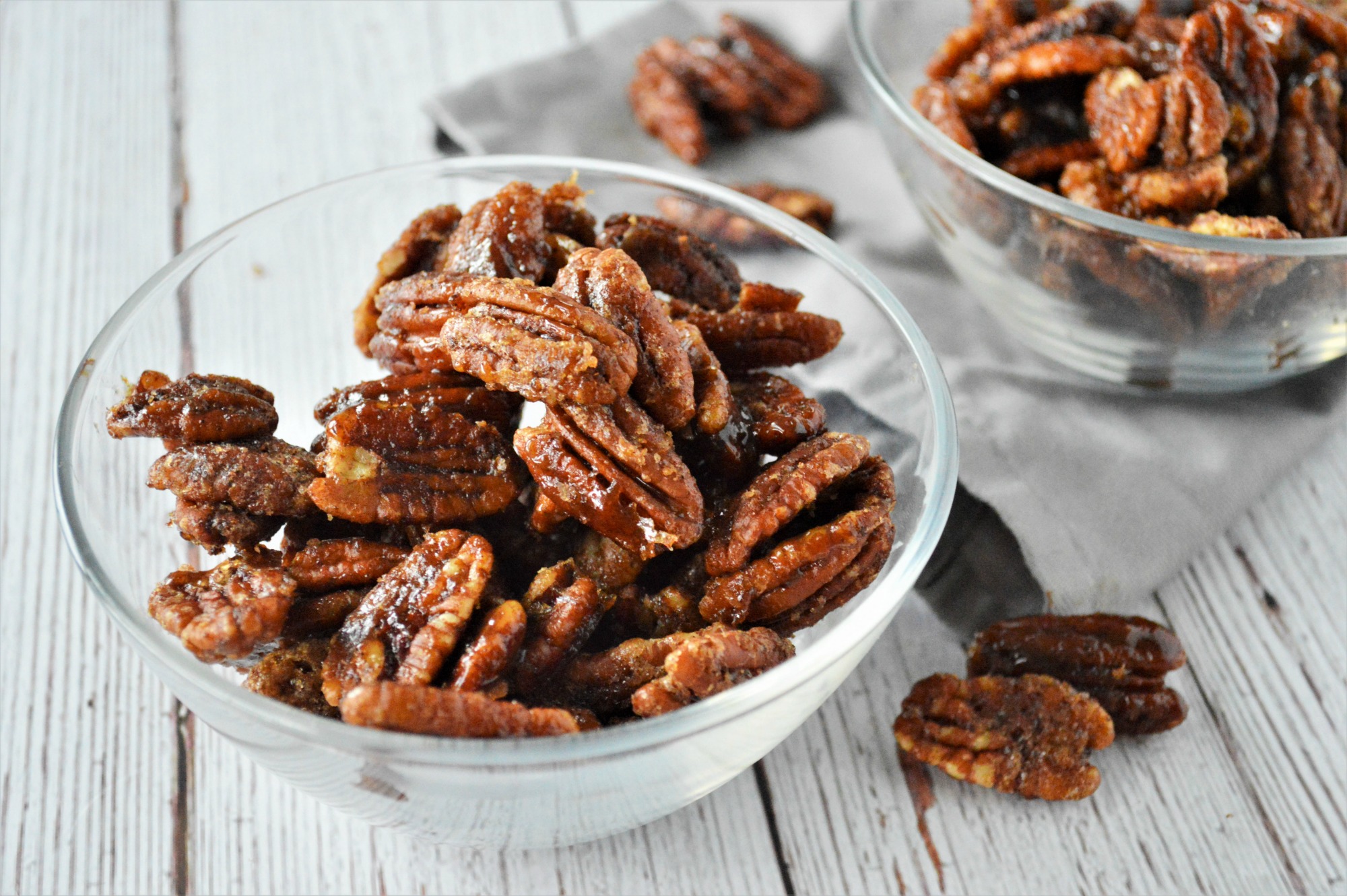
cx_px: 674
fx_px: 2243
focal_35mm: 60
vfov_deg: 22.6
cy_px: 448
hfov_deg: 33.4
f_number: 5.3
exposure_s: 1/160
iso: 3200
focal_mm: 40
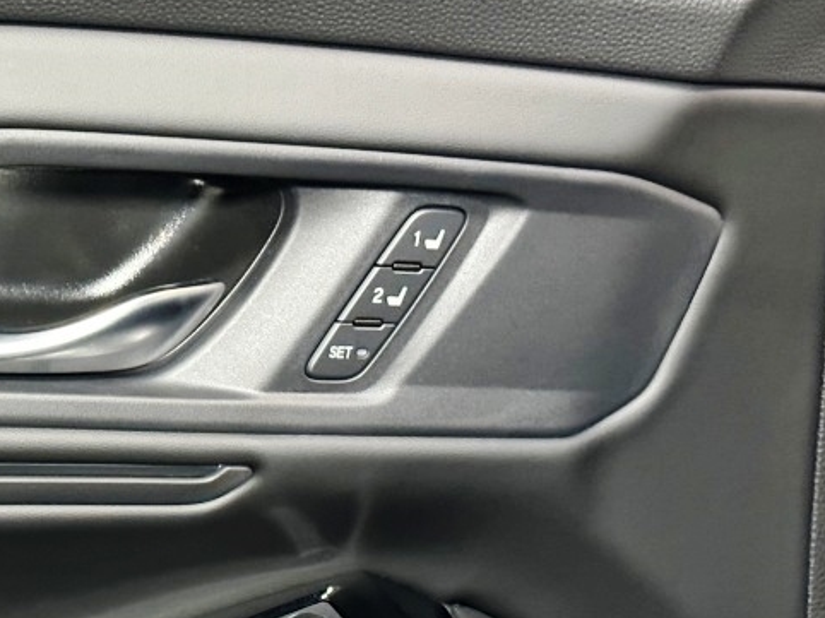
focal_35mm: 102
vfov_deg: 14.4
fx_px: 2430
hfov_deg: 18.8
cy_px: 496
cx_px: 36
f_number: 1.78
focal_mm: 6.86
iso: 640
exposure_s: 1/30
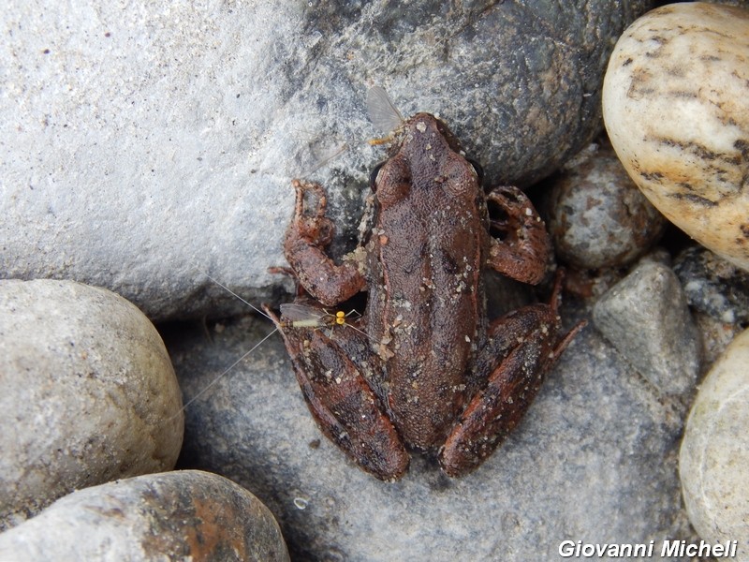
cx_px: 374
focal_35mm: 105
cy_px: 281
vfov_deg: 14.1
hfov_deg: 18.7
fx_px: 2272
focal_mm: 18.7
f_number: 4.5
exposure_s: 1/30
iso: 125
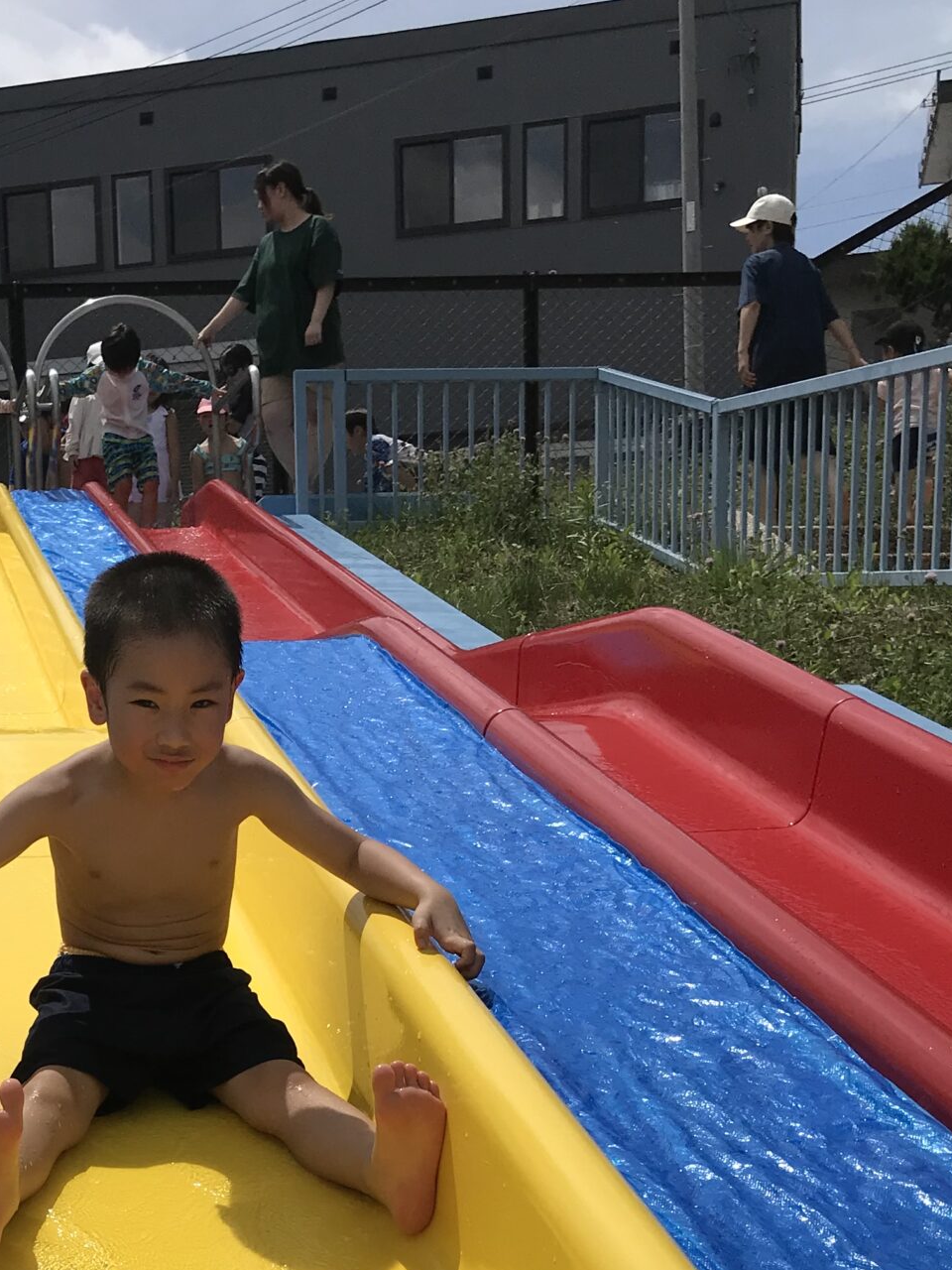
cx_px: 105
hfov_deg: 25.3
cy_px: 1190
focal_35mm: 56
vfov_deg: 32.3
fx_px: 2053
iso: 25
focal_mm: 3.99
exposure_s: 1/8772
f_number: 1.8
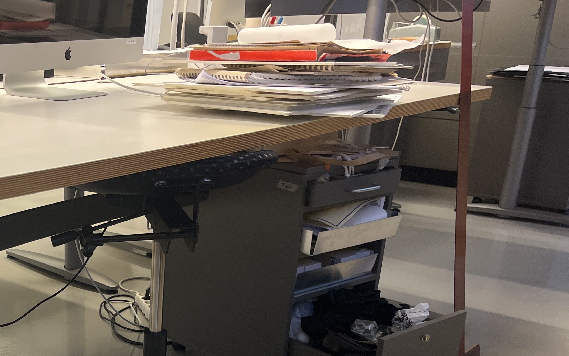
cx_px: 80
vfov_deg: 24.4
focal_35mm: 50
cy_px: 376
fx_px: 775
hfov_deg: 38.1
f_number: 1.6
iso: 100
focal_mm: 5.1
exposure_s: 1/50
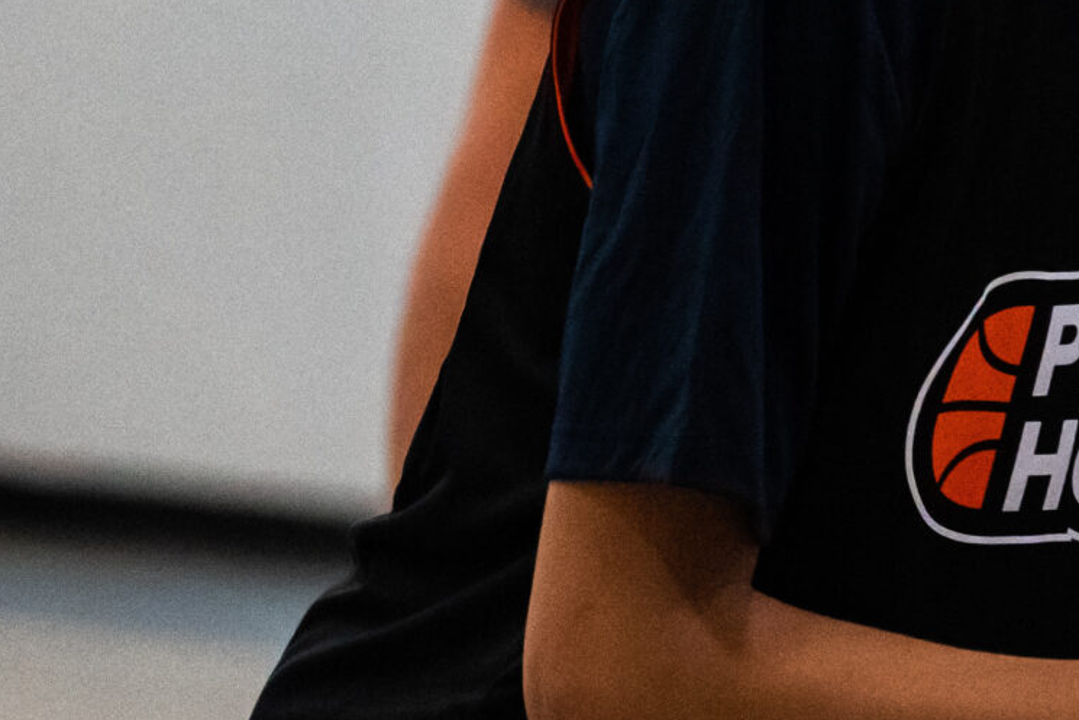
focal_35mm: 718
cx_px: 1341
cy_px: 1
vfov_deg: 1.9
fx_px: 21533
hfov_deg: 2.9
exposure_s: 1/640
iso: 6400
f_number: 5.6
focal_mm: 209.1
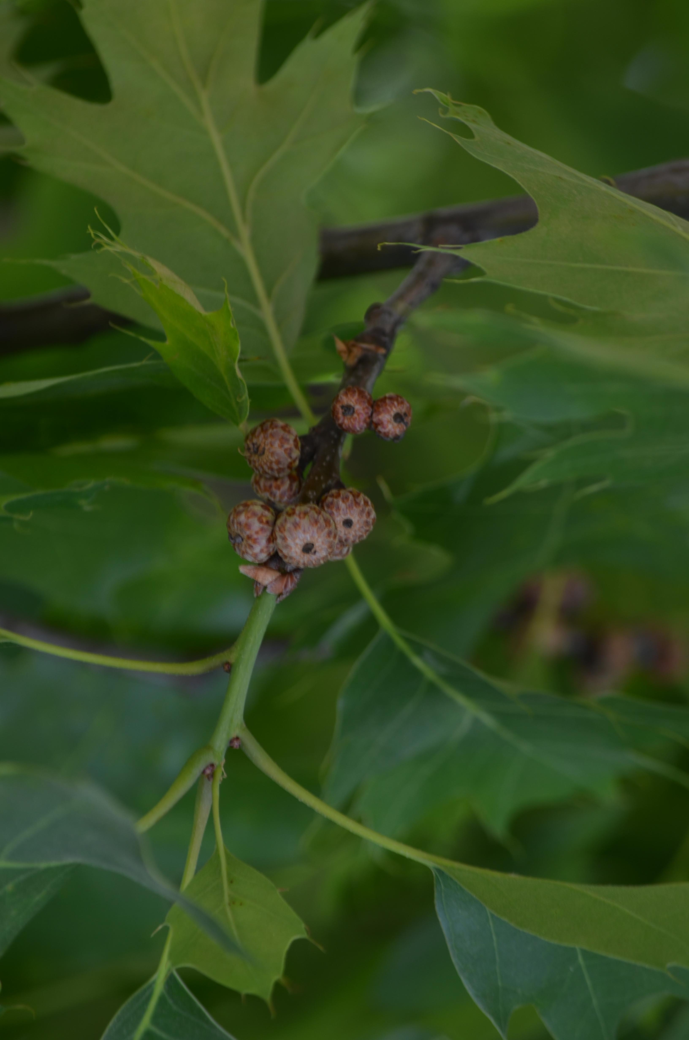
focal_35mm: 300
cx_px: 344
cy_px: 520
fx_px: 8651
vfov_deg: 6.9
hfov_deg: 4.6
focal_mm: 200
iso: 100
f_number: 8
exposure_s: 1/100
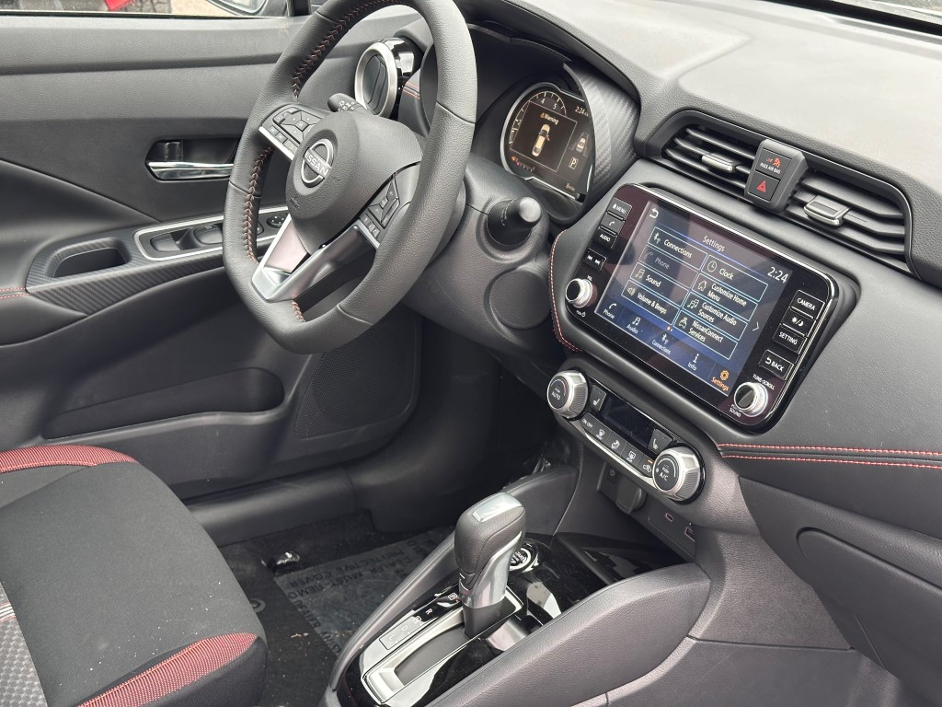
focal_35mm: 48
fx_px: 1306
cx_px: 471
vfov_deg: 30.3
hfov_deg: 39.7
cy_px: 354
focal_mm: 6.86
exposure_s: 1/113
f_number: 1.78
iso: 80
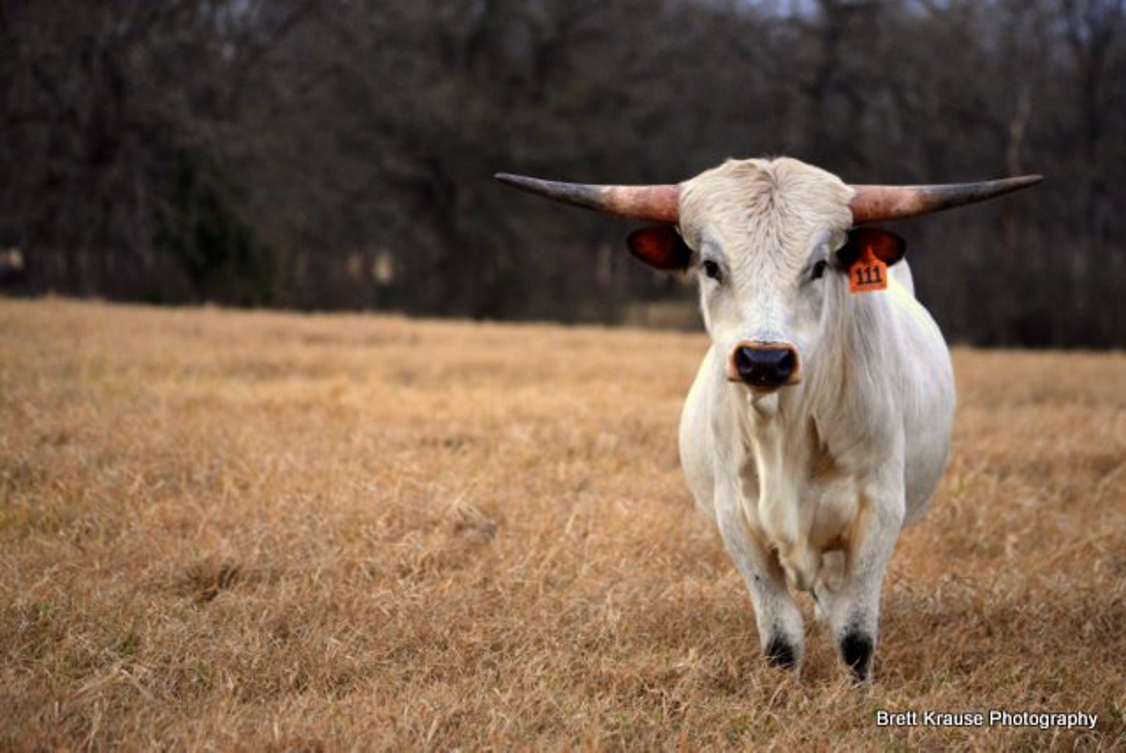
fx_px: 4696
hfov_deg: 13.7
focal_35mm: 150
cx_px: 563
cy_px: 376
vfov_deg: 9.2
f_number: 5
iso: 2000
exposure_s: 1/320
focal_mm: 150
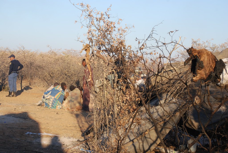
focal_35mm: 93
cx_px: 114
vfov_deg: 14.7
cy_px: 76
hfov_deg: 21.9
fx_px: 590
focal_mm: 62
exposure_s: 1/125
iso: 200
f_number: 11
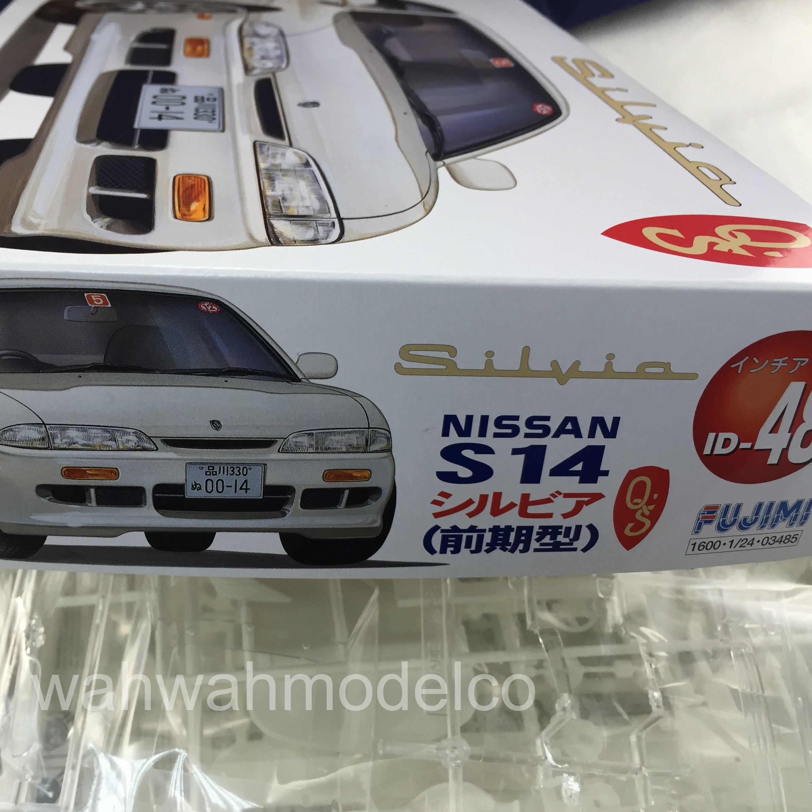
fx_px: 929
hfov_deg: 46.7
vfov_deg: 47.2
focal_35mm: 35
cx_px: 291
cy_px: 410
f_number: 2.2
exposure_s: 1/33
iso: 32
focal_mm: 4.15
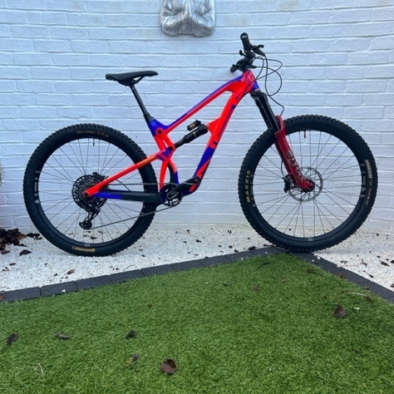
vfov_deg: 52.5
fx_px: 399
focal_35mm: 31
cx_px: 197
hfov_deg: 52.5
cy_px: 209
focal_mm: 5.7
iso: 40
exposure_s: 1/203
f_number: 1.5
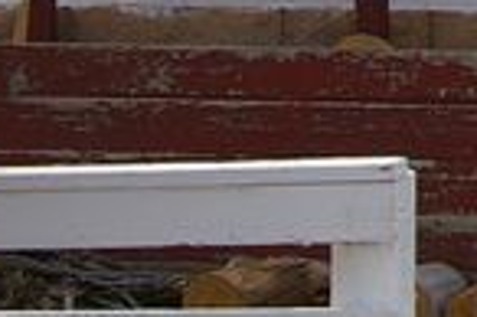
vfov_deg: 6.8
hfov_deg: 9.4
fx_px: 2607
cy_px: -297
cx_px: 1104
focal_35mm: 197
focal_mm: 24
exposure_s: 1/250
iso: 200
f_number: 8
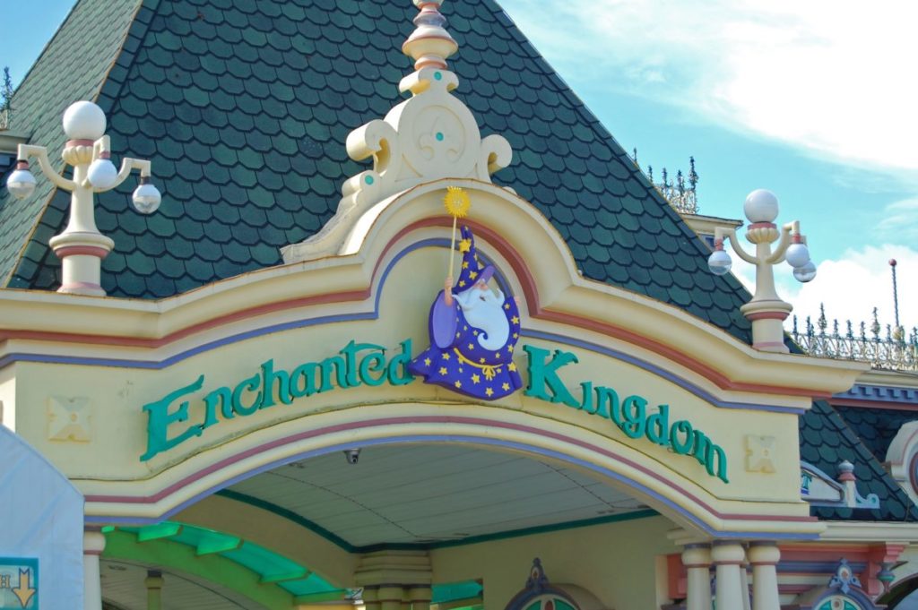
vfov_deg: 17.5
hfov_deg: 26.0
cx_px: 459
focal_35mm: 78
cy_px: 305
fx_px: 1987
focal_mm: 52
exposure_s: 1/200
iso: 200
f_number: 5.6
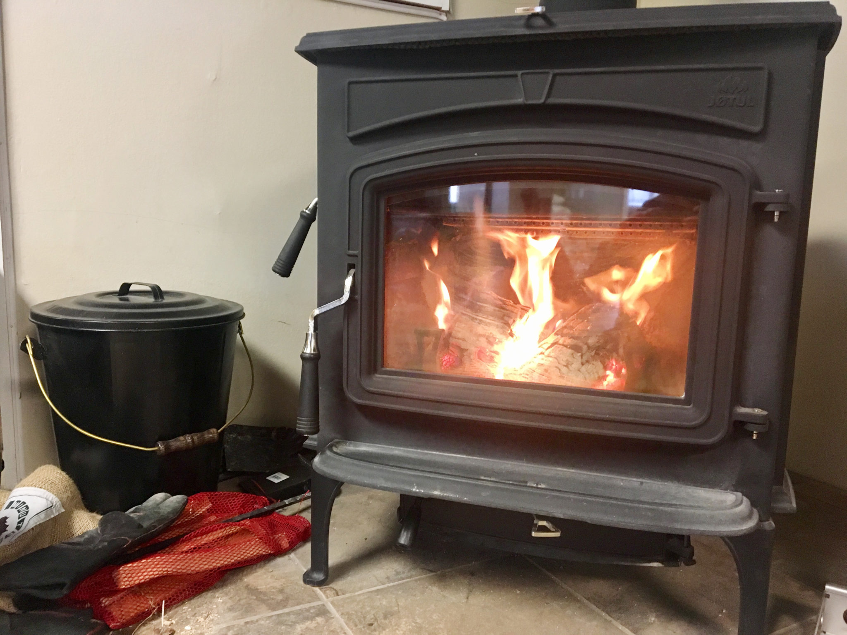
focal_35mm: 29
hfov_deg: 61.7
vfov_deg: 48.2
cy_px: 318
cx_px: 424
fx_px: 710
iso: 200
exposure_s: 1/24
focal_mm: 4.15
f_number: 2.2
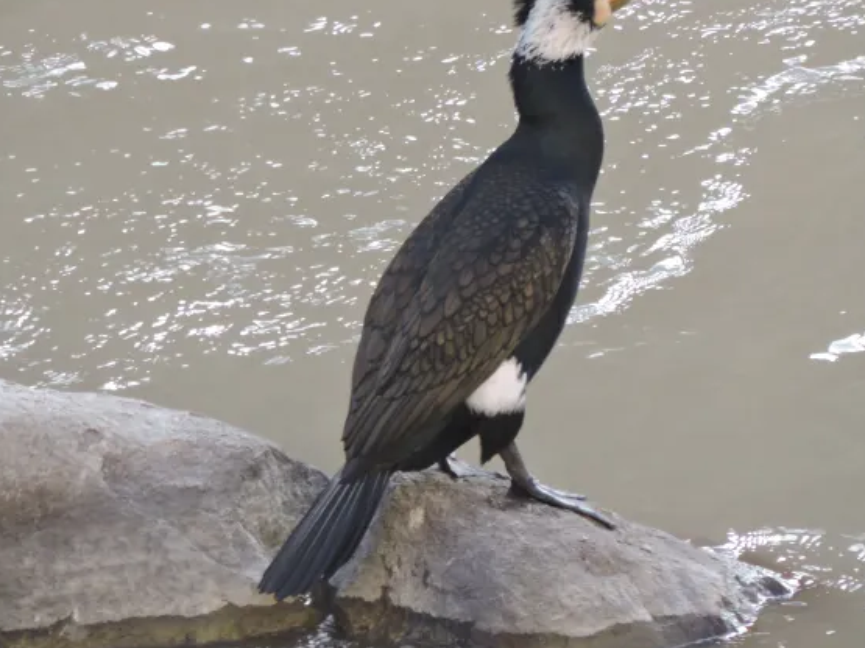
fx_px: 28106
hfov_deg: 1.8
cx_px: 424
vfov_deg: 1.3
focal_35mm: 1125
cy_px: 228
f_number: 5.2
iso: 400
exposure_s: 1/320
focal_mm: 142.7
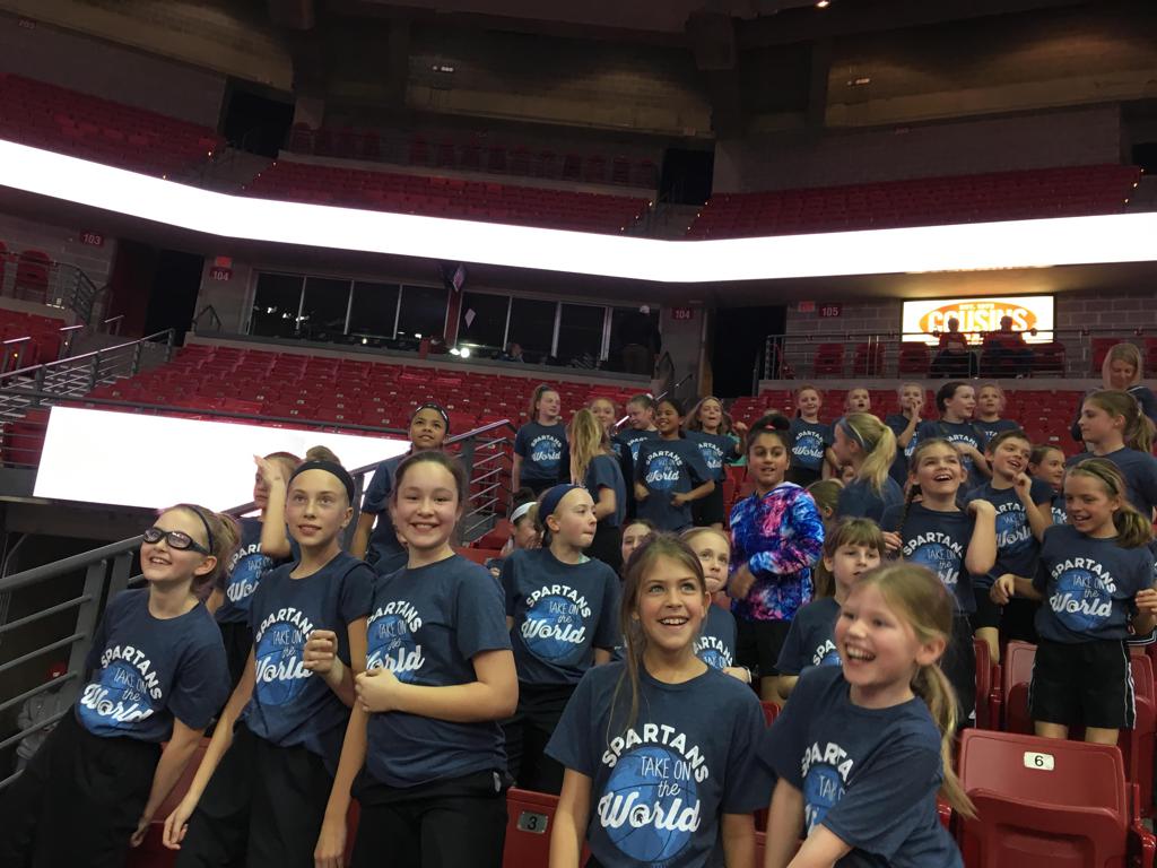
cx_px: 578
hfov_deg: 61.7
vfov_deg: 48.2
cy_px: 434
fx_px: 969
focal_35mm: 29
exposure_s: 1/30
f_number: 2.2
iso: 80
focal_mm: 4.15
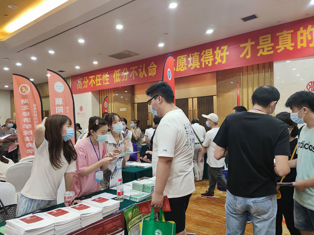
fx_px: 218
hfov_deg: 71.6
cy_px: 118
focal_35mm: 24
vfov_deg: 56.8
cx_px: 157
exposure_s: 1/65
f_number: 1.69
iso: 242
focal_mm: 6.72
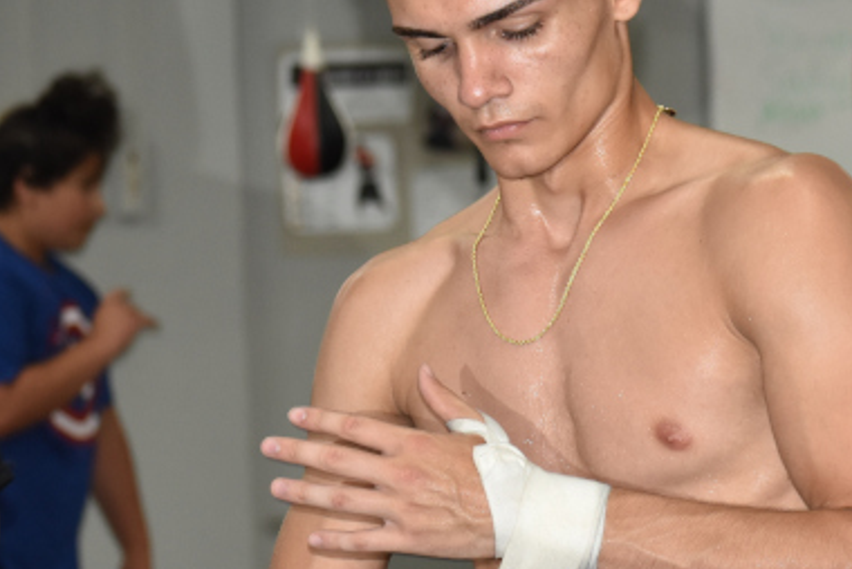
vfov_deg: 4.8
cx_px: 684
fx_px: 6753
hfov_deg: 7.2
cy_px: 377
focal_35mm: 285
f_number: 5
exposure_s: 1/60
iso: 800
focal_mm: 85
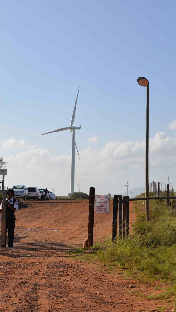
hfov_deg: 13.5
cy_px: 157
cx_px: 22
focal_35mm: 89
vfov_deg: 23.9
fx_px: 738
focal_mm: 56
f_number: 9
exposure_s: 1/320
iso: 100
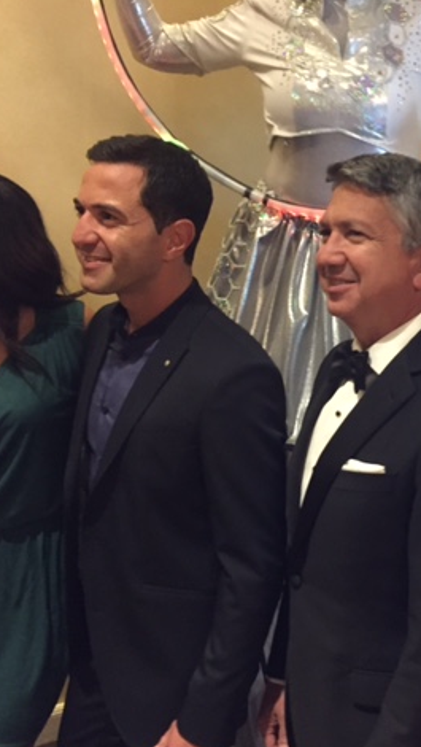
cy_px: 377
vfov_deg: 47.3
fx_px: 852
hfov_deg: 27.0
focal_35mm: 43
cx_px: 359
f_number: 2.2
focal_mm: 4.15
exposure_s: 1/15
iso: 500
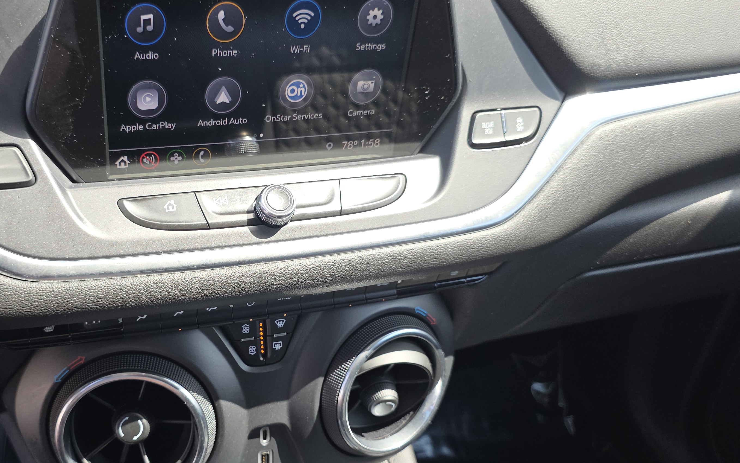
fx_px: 726
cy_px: 272
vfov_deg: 35.2
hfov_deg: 53.0
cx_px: 249
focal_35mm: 36
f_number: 1.7
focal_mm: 6.3
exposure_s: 1/359
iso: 40
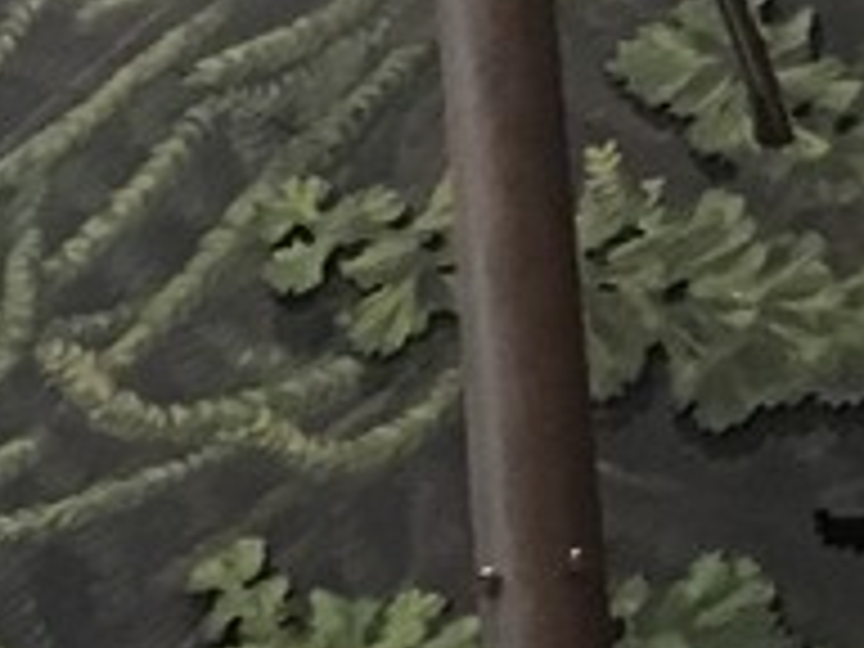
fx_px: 4942
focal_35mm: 198
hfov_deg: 9.8
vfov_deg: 7.5
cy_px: -54
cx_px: 1116
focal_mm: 4.15
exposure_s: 1/15
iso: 250
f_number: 2.2
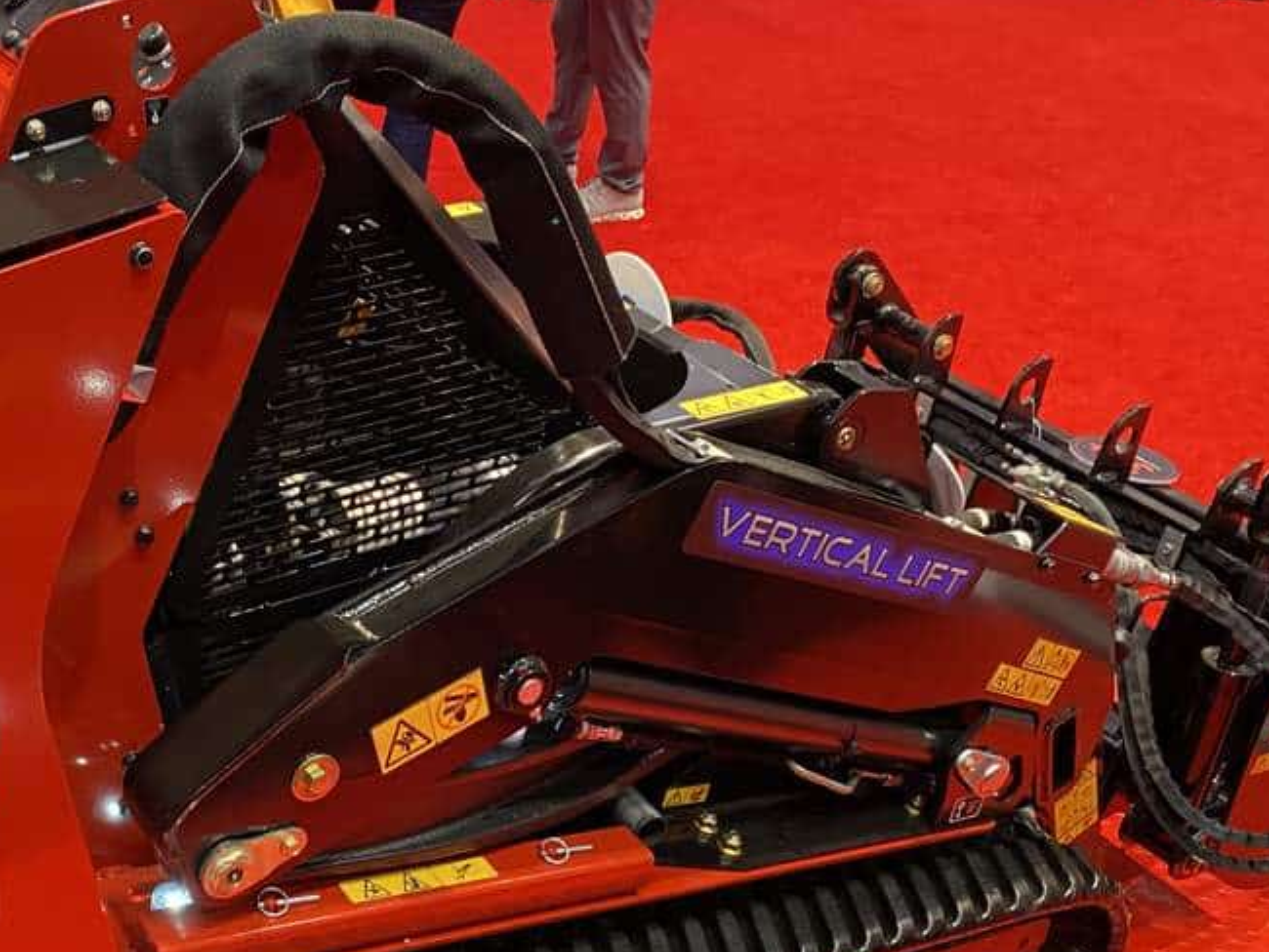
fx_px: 1760
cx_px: 342
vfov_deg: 30.2
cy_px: 572
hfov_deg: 38.8
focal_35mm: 48
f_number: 1.8
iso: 400
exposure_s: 1/60
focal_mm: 4.25
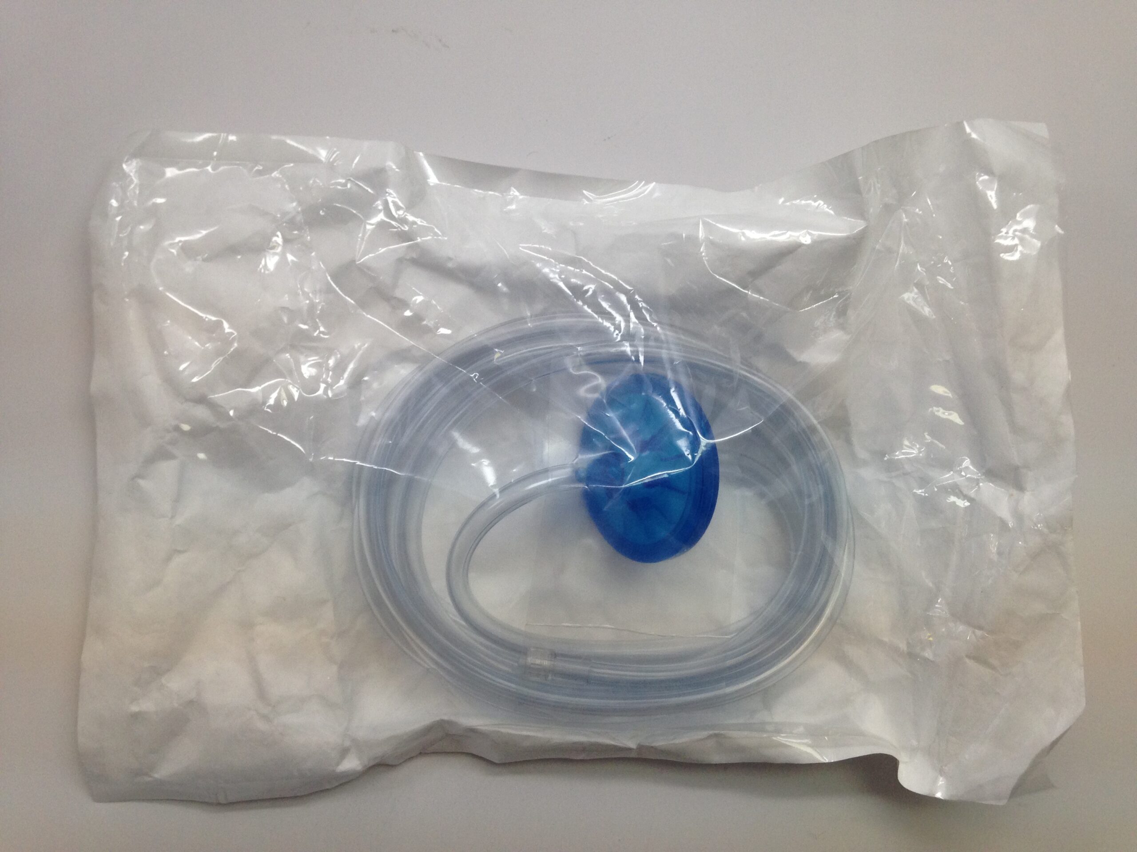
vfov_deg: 42.9
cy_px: 426
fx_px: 1084
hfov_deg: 55.4
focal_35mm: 33
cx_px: 568
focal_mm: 4.12
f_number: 2.4
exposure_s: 1/120
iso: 80
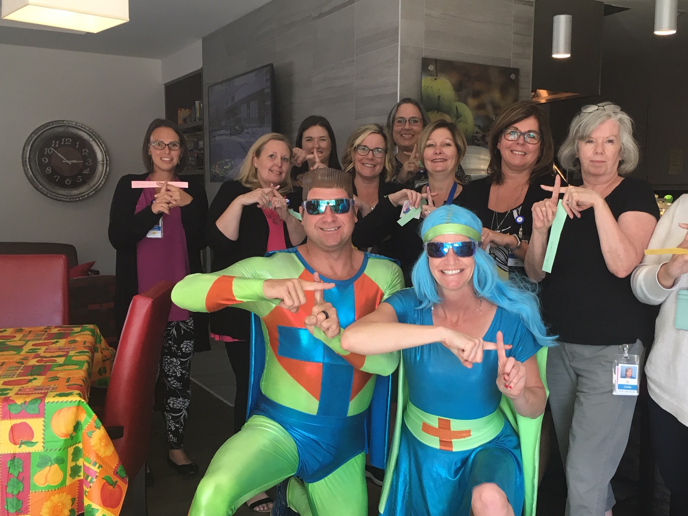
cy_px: 281
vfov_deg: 36.8
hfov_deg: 47.7
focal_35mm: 39
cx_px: 403
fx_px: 775
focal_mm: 4.15
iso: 25
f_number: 2.2
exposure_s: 1/30
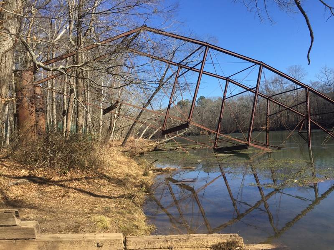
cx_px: 167
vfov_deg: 48.2
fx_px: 280
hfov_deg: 61.7
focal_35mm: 29
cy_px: 125
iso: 32
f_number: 2.2
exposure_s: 1/1099
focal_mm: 4.15
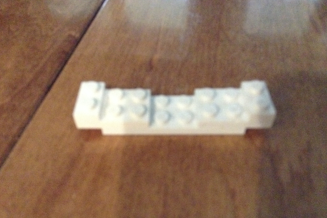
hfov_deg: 54.4
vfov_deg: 37.8
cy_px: 118
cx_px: 161
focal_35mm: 35
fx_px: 318
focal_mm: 3.3
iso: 640
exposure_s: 1/15
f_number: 2.4
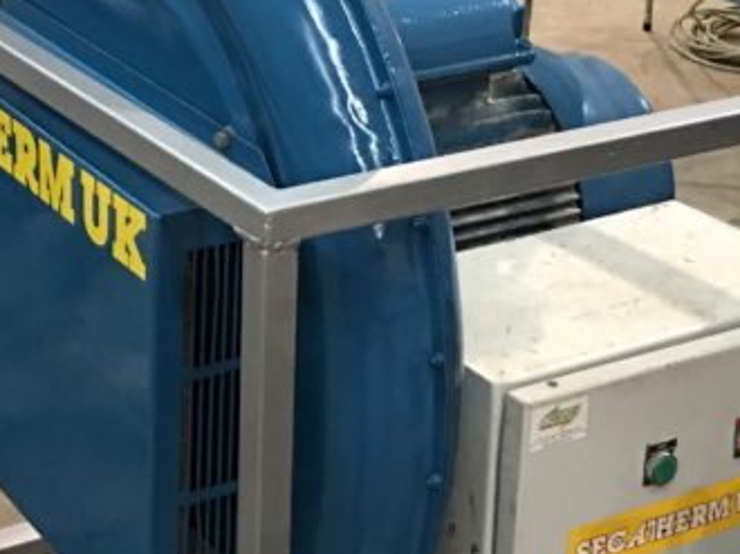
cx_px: -40
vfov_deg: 16.2
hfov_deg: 20.9
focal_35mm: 90
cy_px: 83
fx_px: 1923
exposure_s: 1/8
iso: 100
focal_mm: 4.15
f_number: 2.2
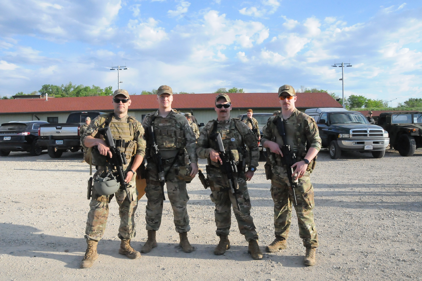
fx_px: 316
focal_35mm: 27
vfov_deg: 47.8
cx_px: 211
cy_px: 140
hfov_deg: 67.4
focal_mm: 18
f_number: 16
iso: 3200
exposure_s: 1/1000
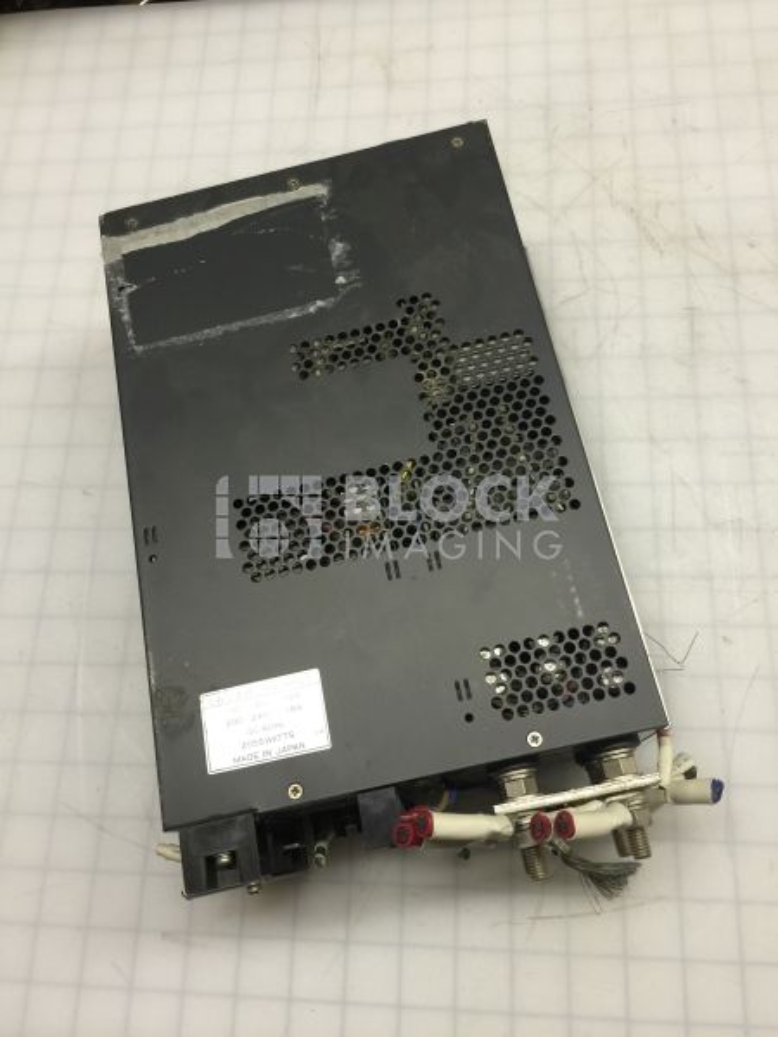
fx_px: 869
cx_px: 389
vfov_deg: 61.7
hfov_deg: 48.2
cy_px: 518
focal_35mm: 29
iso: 40
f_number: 2.2
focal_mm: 4.15
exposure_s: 1/15
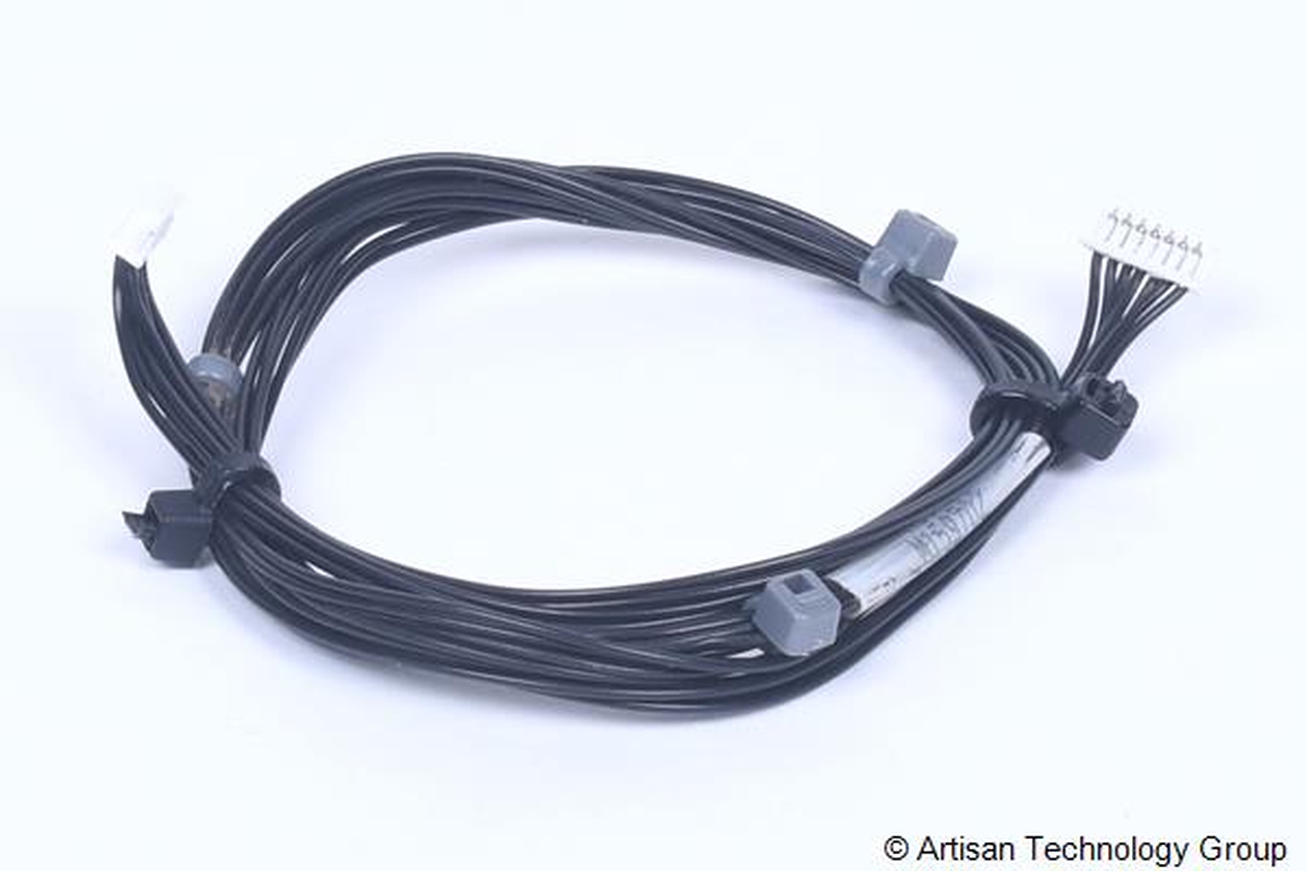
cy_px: 436
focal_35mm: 82
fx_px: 2977
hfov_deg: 24.8
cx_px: 654
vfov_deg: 16.7
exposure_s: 1/200
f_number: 16
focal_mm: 55
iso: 200
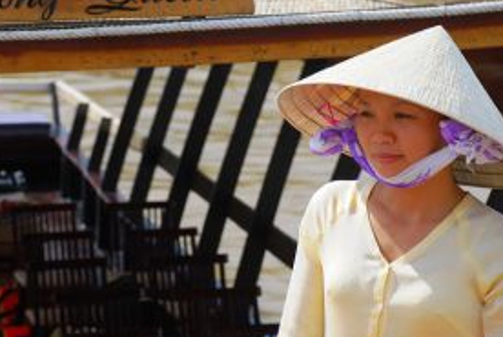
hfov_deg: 11.2
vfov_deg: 7.5
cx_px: 194
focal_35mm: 183
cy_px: 83
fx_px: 2558
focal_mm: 75
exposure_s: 1/400
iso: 100
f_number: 5.6
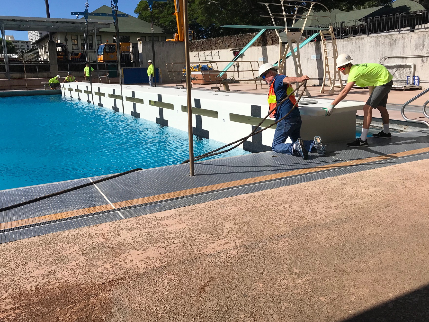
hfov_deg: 56.8
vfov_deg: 44.1
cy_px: 145
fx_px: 397
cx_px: 222
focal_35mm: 32
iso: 20
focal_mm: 3.99
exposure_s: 1/5051
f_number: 1.8
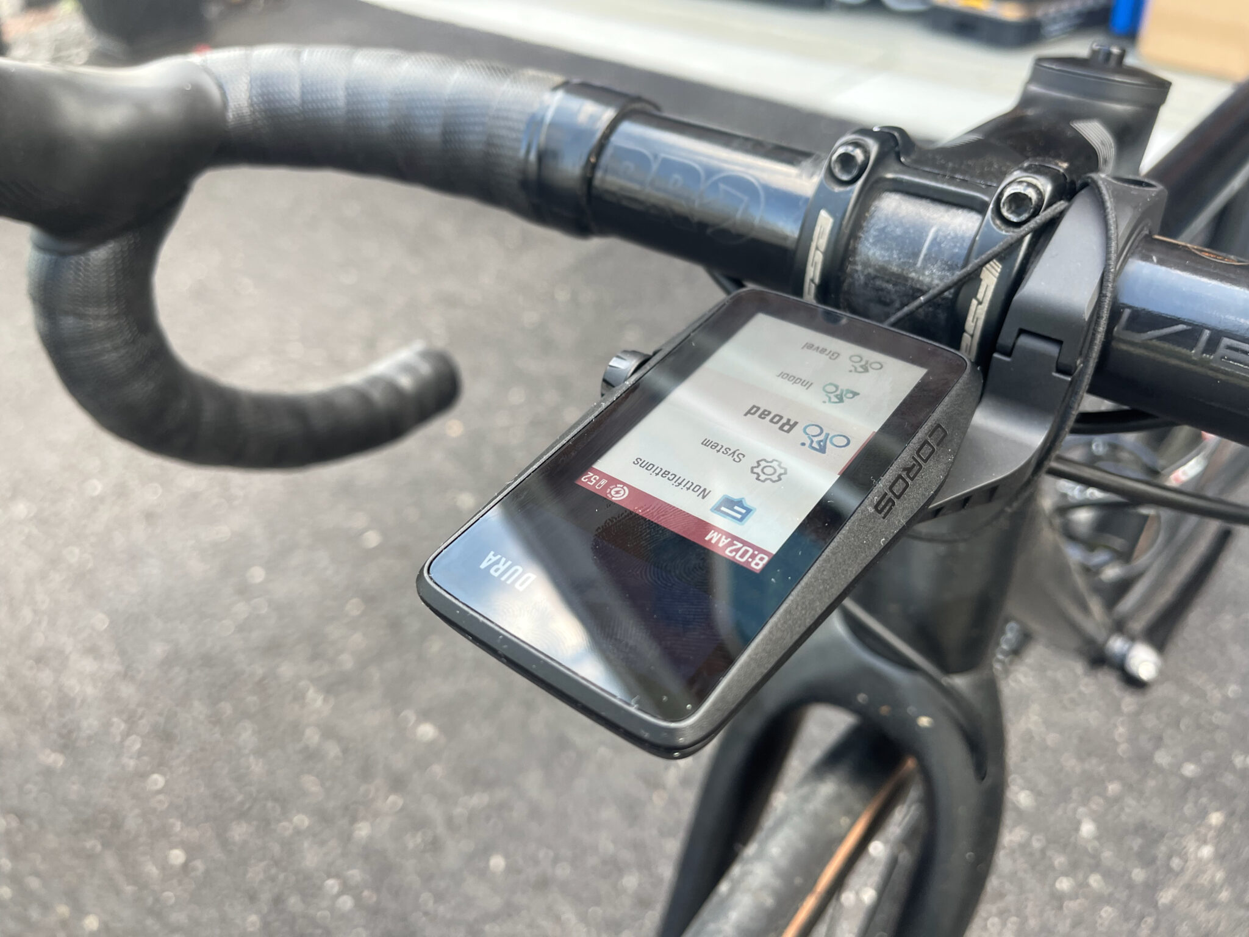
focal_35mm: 25
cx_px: 624
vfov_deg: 54.9
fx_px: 902
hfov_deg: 69.4
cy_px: 468
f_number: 1.6
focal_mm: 5.1
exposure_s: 1/121
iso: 64
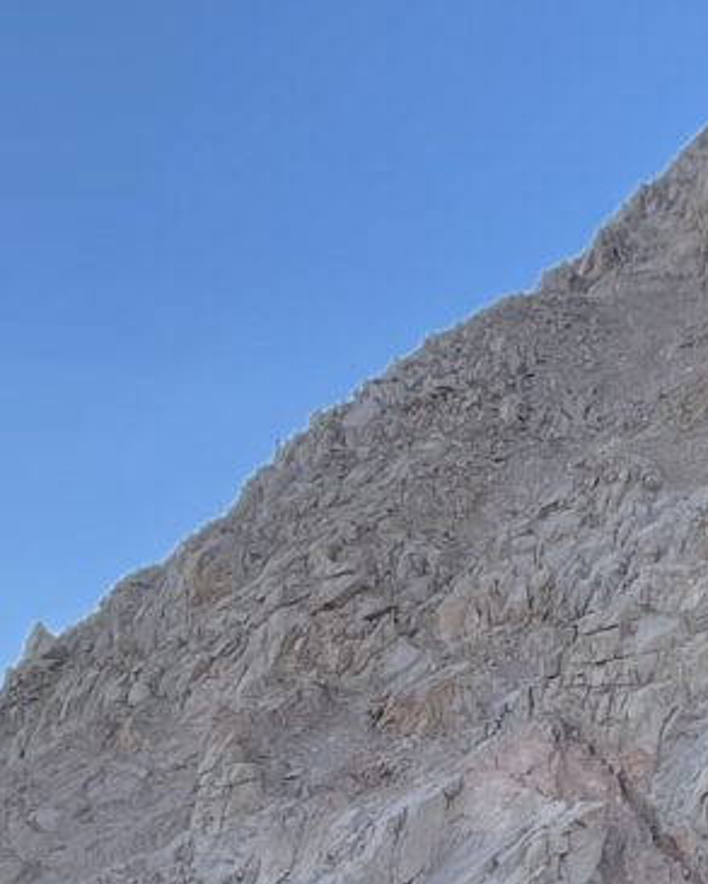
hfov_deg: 10.9
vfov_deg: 12.2
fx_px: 3718
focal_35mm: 142
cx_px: 425
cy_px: 1717
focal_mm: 4.2
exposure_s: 1/1033
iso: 32
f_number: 1.6
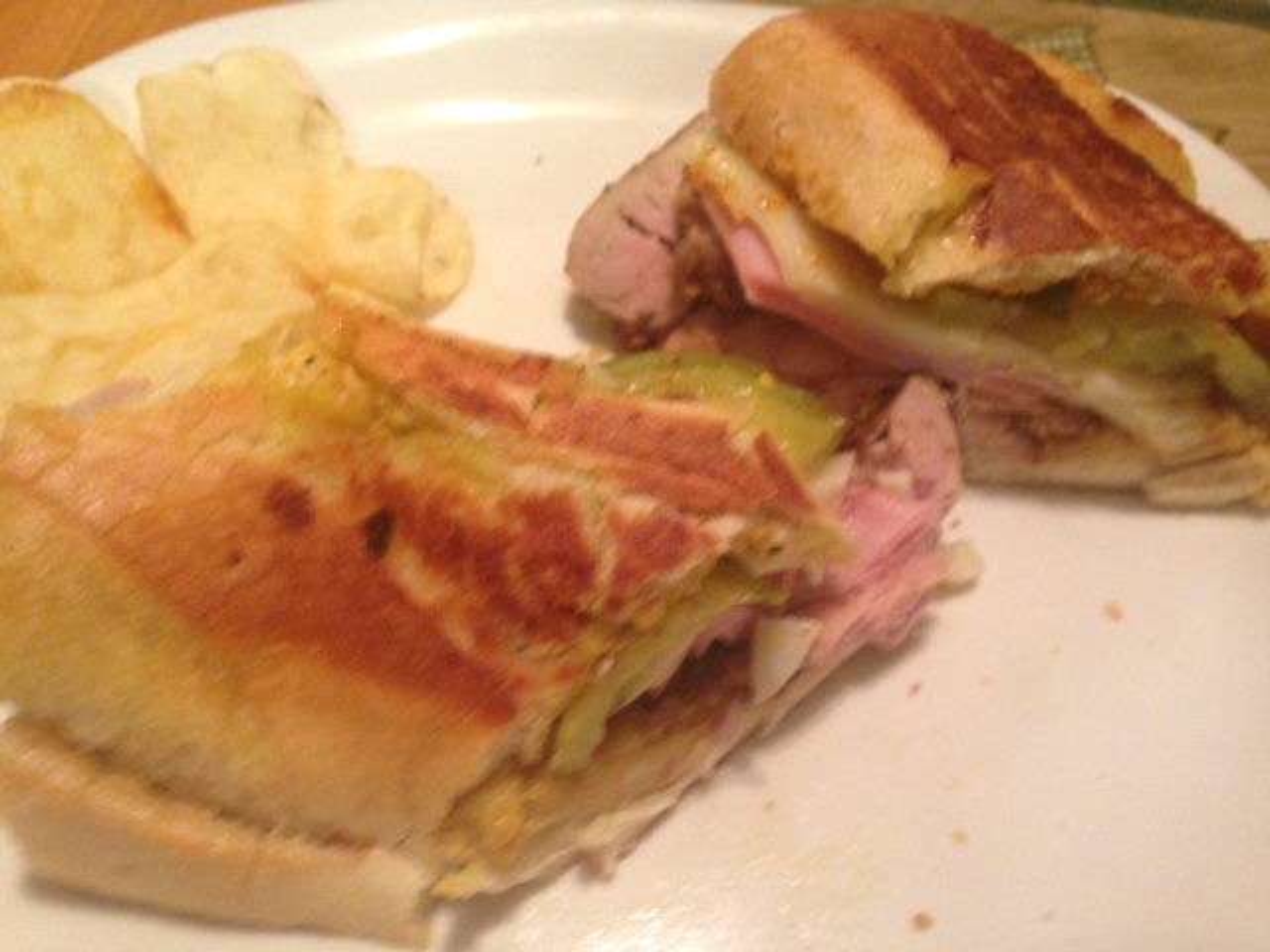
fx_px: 1211
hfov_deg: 55.4
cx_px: 635
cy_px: 476
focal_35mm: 33
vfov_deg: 42.9
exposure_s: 1/20
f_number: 2.4
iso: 250
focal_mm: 4.12
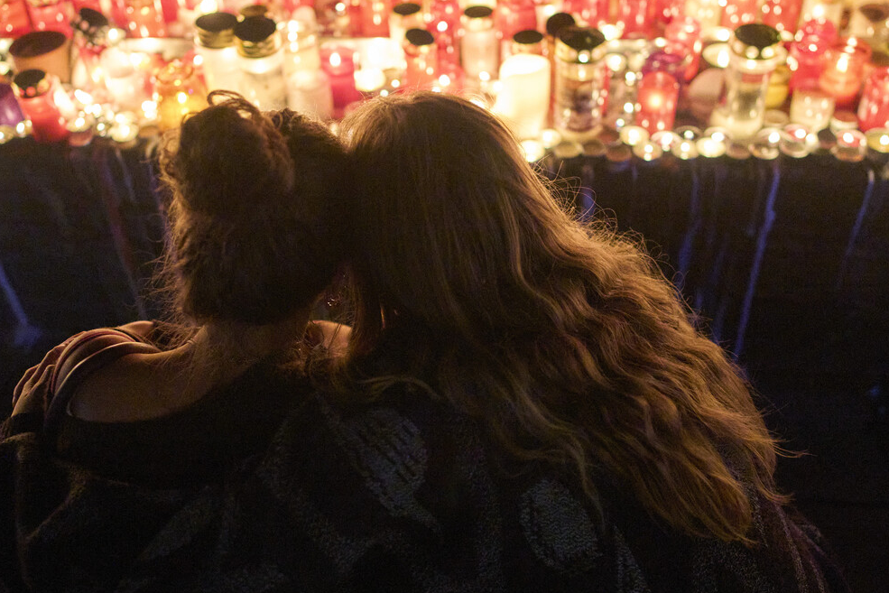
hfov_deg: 49.5
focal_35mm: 39
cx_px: 408
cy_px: 282
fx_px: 963
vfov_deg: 34.2
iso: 5000
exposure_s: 1/400
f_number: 1.4
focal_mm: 24
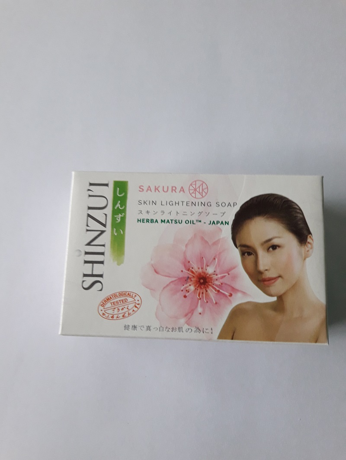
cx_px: 173
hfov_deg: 49.8
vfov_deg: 63.4
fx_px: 373
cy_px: 230
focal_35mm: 28
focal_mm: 3.7
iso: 125
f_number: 1.9
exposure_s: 1/33
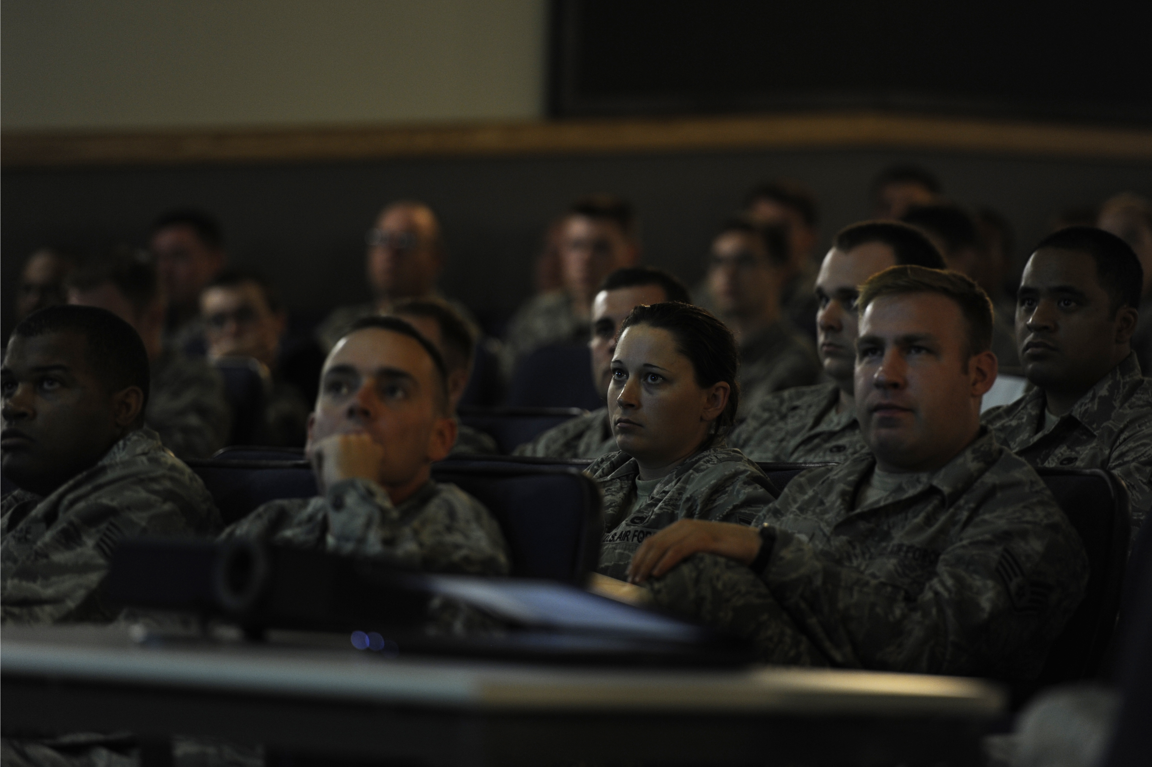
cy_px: 384
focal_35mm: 200
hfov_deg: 10.3
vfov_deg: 6.9
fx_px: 6396
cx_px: 576
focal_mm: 200
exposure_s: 1/15
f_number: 2.8
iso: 800
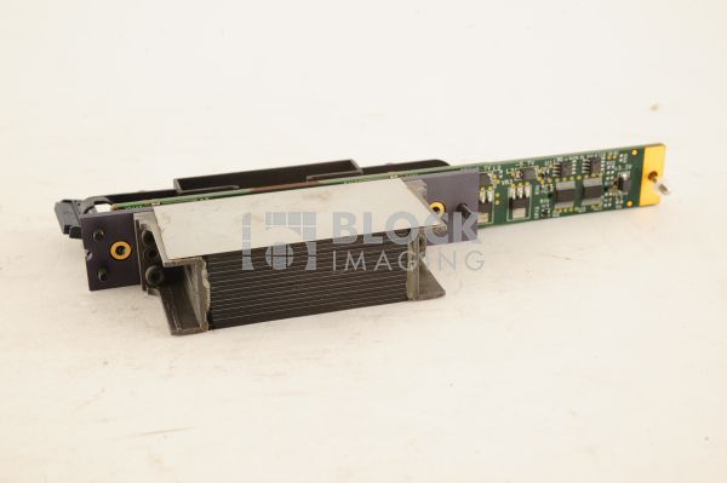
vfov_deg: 26.9
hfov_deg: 39.6
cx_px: 364
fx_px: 1009
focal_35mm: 50
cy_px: 242
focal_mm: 50
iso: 1600
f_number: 13
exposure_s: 1/160
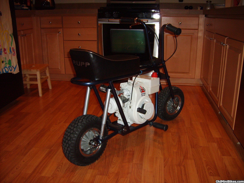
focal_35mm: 35
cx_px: 122
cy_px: 92
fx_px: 247
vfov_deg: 40.7
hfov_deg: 52.6
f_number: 2.8
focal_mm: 5.8
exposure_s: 1/45
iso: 100
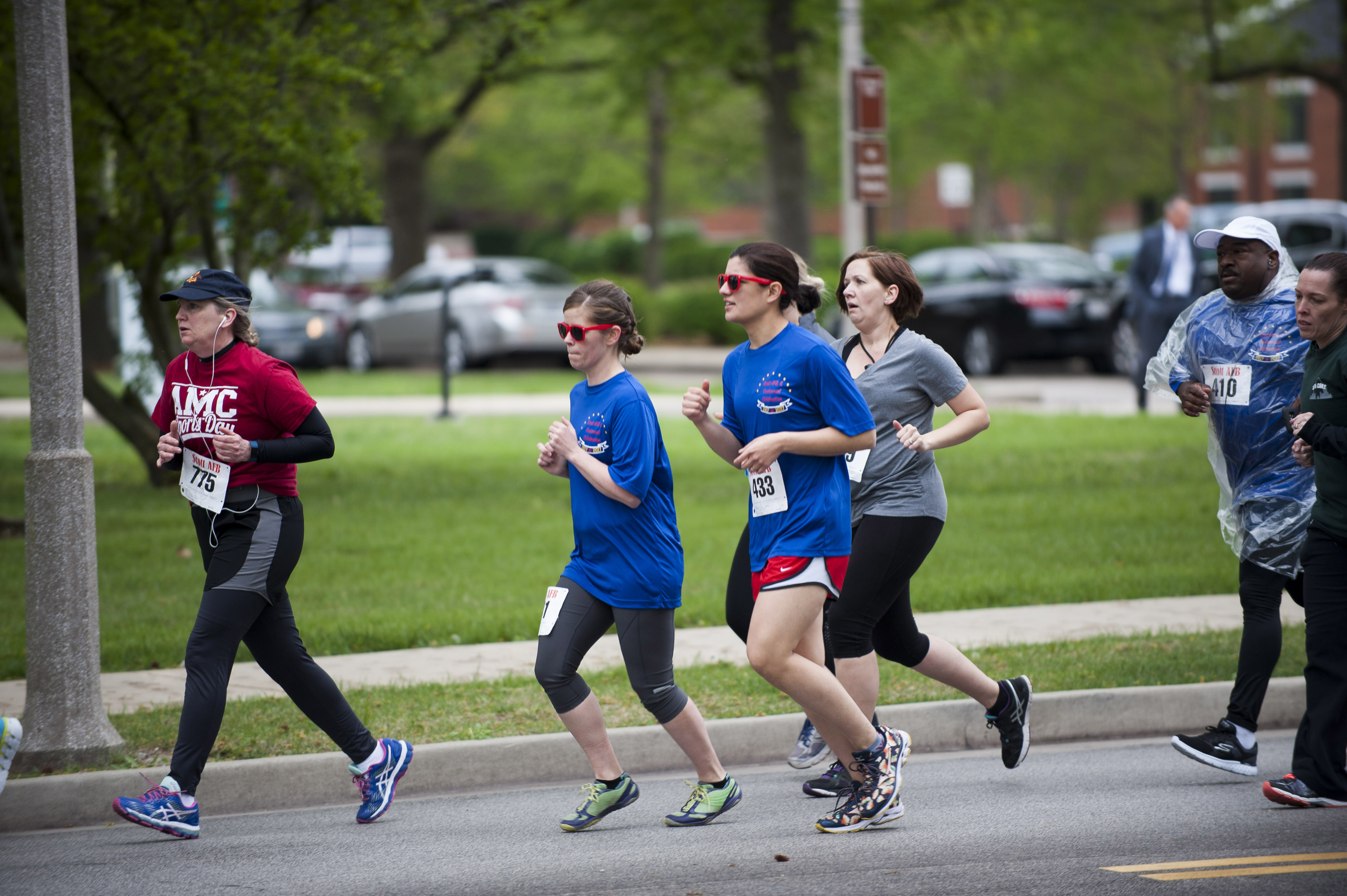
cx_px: 674
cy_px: 448
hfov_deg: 10.3
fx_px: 7478
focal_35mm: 200
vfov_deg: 6.9
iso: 400
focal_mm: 200
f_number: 2.8
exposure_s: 1/500
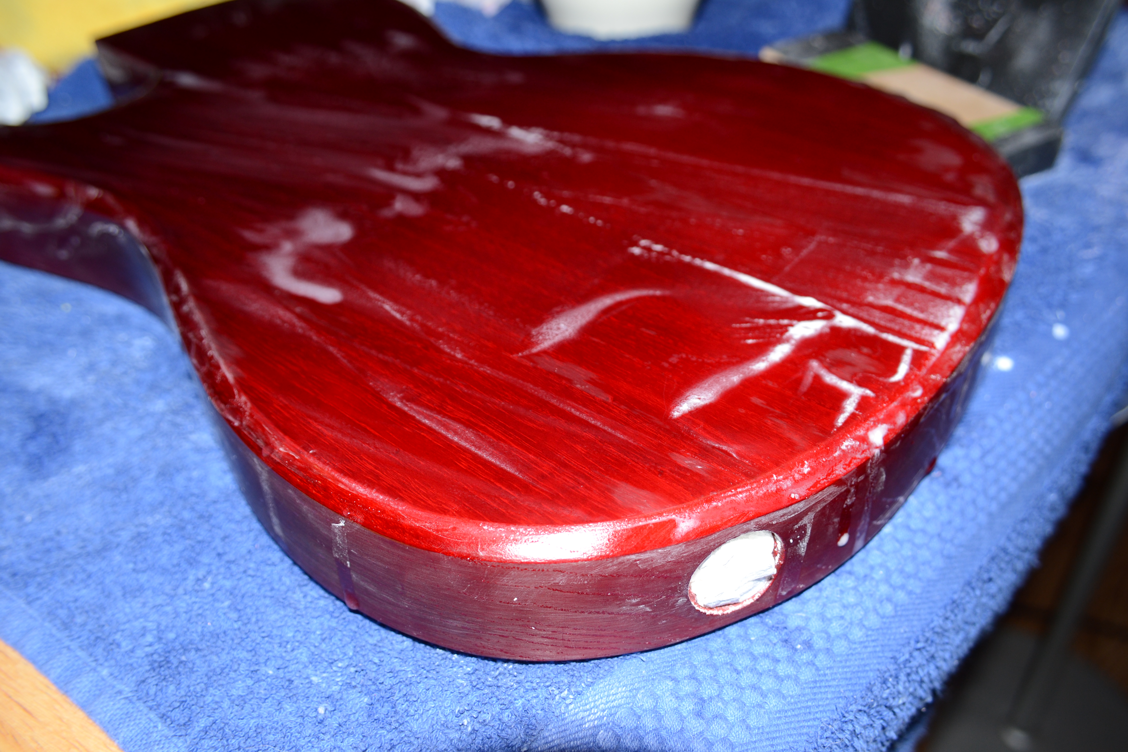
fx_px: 846
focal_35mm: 27
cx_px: 564
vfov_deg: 47.9
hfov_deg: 67.4
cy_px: 376
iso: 200
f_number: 4
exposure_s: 1/200
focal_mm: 18
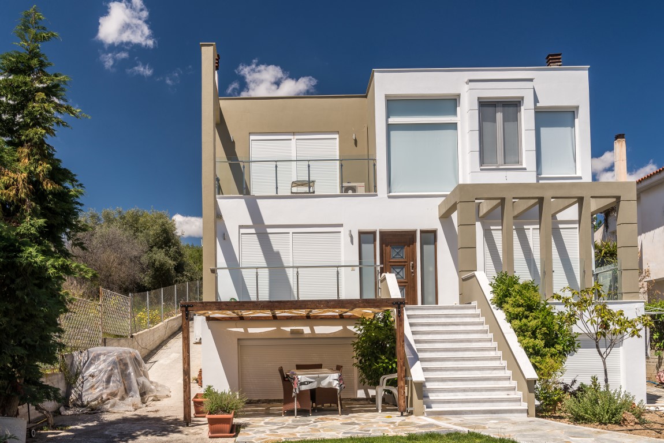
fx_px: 664
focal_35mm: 36
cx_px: 332
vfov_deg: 36.9
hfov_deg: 53.1
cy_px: 222
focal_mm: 36
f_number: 11
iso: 100
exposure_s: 1/125
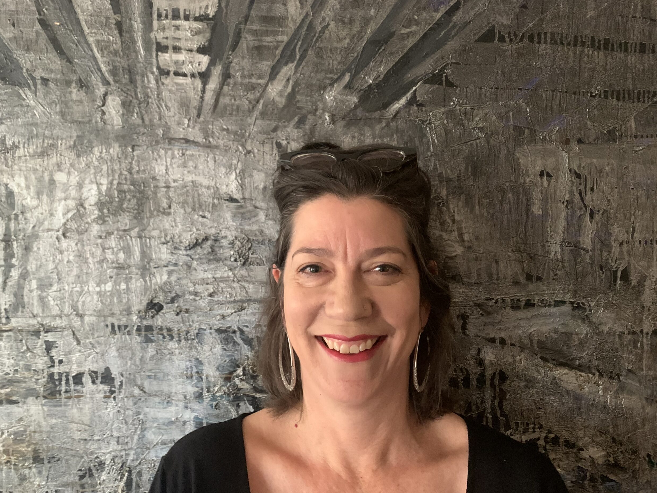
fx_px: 512
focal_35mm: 27
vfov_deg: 51.4
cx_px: 340
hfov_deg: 65.3
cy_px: 254
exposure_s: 1/30
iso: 800
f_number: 1.8
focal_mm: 4.25
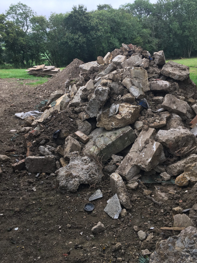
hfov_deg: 45.4
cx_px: 105
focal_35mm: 31
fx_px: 235
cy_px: 123
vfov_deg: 58.3
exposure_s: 1/233
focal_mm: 4.15
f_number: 2.2
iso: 25
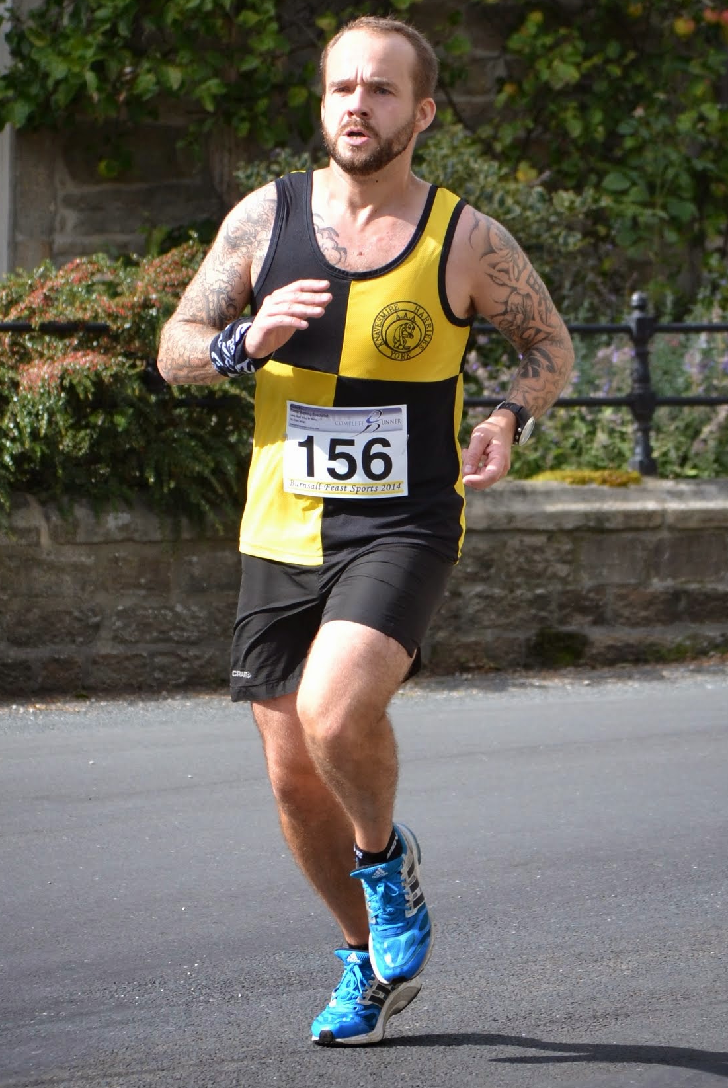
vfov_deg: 13.4
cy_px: 478
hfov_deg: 9.0
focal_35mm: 153
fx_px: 4630
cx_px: 297
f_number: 5
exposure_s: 1/1250
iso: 400
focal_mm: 82
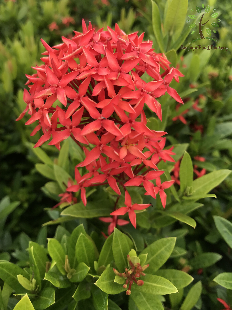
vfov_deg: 63.4
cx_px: 116
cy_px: 155
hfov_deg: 49.7
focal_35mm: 28
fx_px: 250
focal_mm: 3.99
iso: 20
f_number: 1.8
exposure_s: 1/778
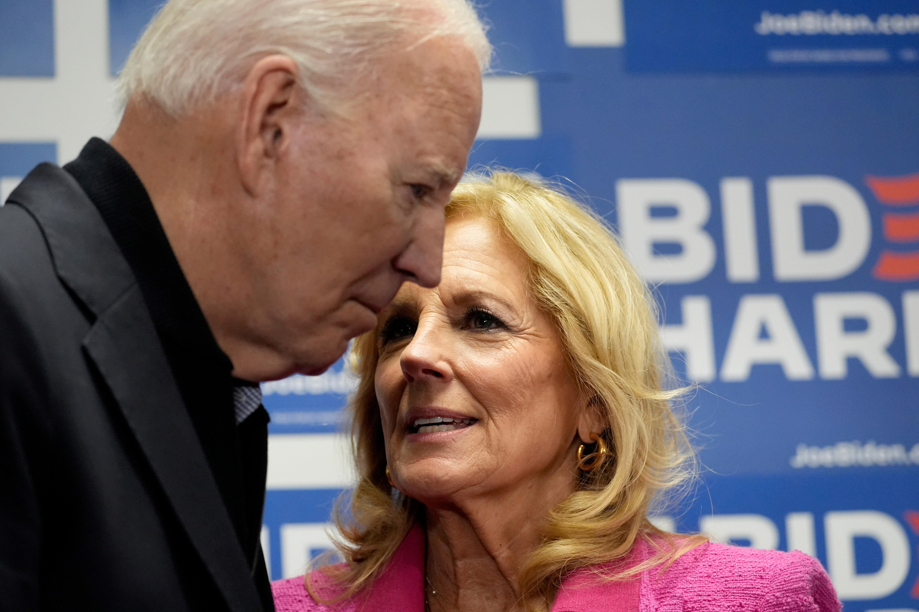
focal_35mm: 139
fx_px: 3548
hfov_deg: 14.8
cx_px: 460
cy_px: 306
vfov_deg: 9.9
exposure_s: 1/250
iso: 4000
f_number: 5
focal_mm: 139
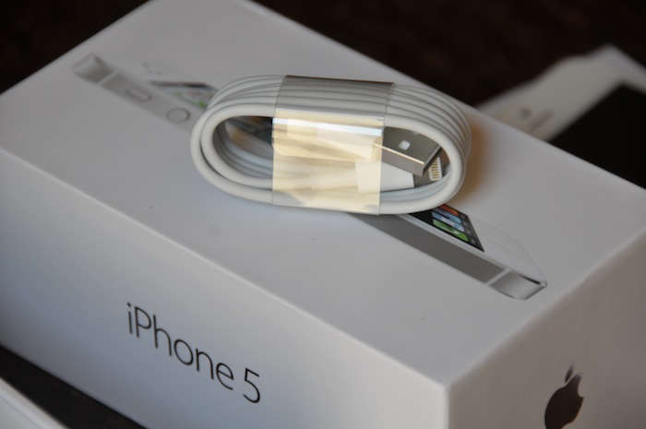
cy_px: 214
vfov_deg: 4.6
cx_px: 323
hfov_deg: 6.9
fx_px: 5377
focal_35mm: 300
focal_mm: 200
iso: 200
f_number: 5.6
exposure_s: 1/40
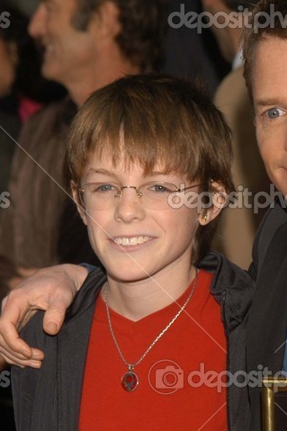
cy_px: 378
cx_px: 250
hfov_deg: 4.1
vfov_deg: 6.1
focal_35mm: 336
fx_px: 4021
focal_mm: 105
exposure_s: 1/160
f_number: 5.6
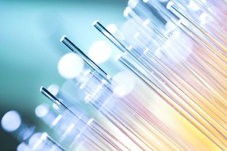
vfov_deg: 20.9
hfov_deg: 31.0
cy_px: 76
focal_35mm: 65
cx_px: 114
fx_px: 410
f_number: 2.8
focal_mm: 65
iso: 100
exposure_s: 3.2
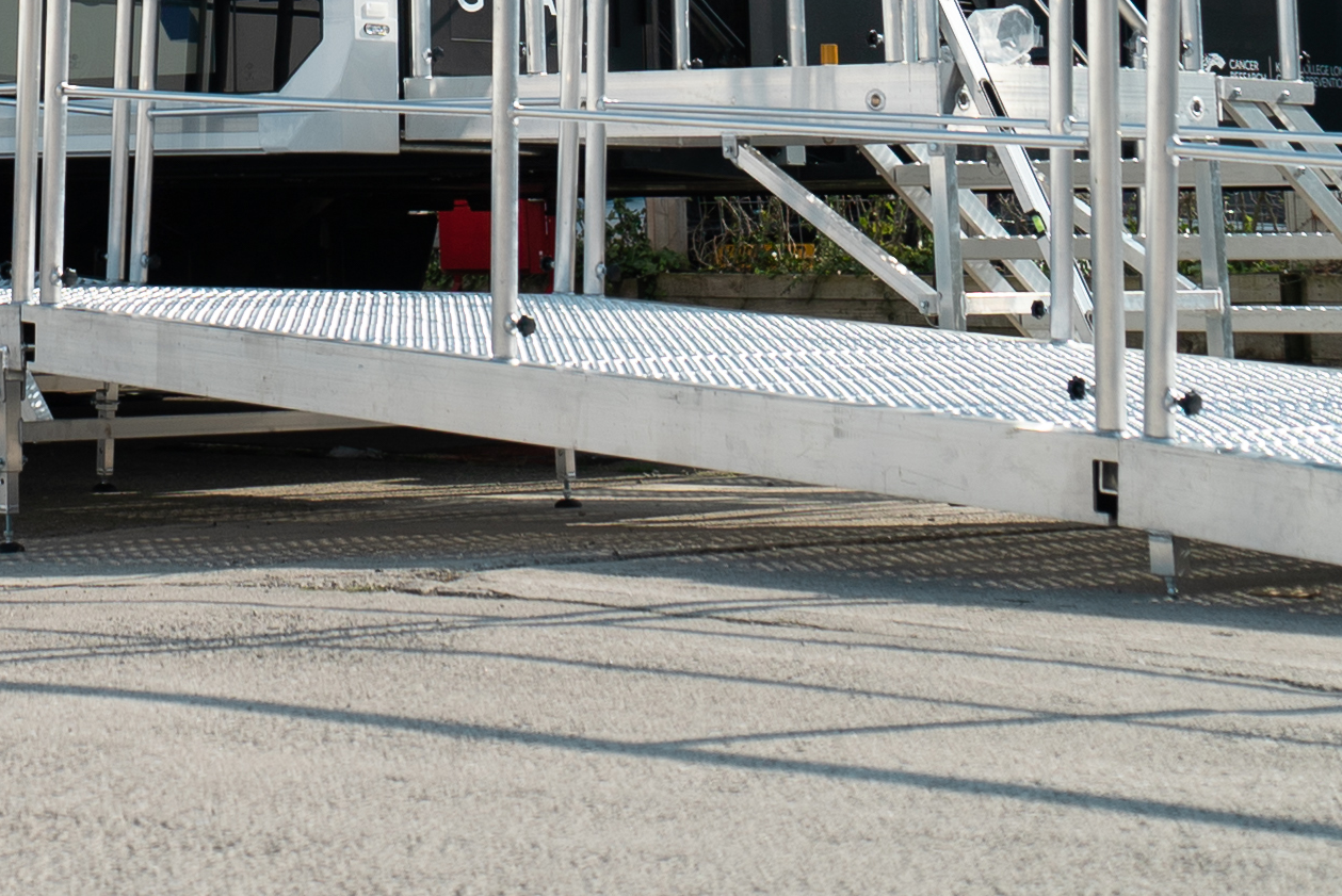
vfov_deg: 12.7
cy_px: -533
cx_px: -150
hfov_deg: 19.3
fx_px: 3767
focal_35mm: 101
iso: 100
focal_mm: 30
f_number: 4
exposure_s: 1/1600
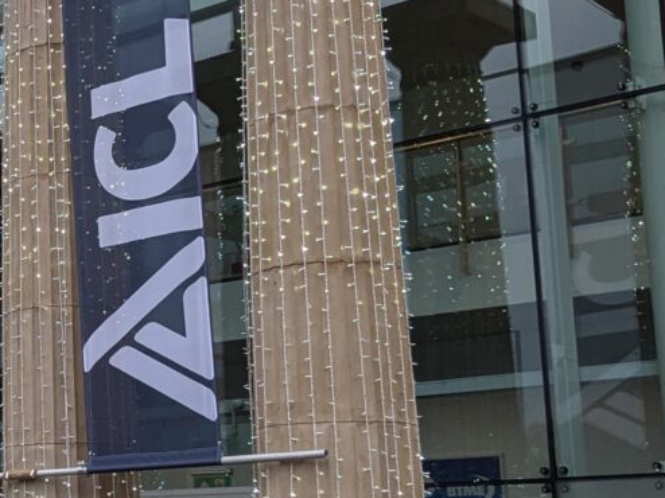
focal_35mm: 84
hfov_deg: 21.2
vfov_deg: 17.5
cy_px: 276
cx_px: -186
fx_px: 1613
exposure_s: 1/477
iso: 60
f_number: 1.73
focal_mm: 4.38
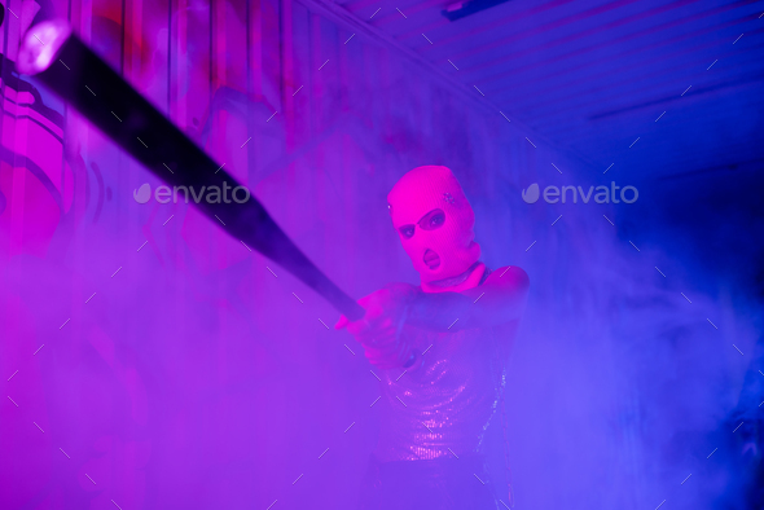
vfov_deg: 37.9
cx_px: 382
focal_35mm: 35
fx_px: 743
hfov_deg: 54.4
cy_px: 255
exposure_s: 1/160
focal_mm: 35
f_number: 2.5
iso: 400
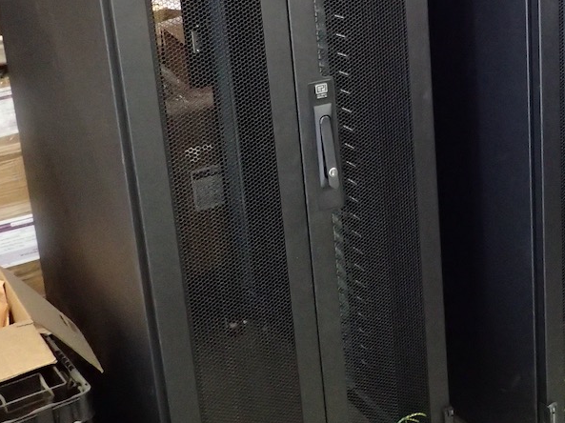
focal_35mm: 54
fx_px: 881
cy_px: 90
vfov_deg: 26.5
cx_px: 514
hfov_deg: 33.6
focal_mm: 4.5
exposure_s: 1/20
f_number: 2
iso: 800
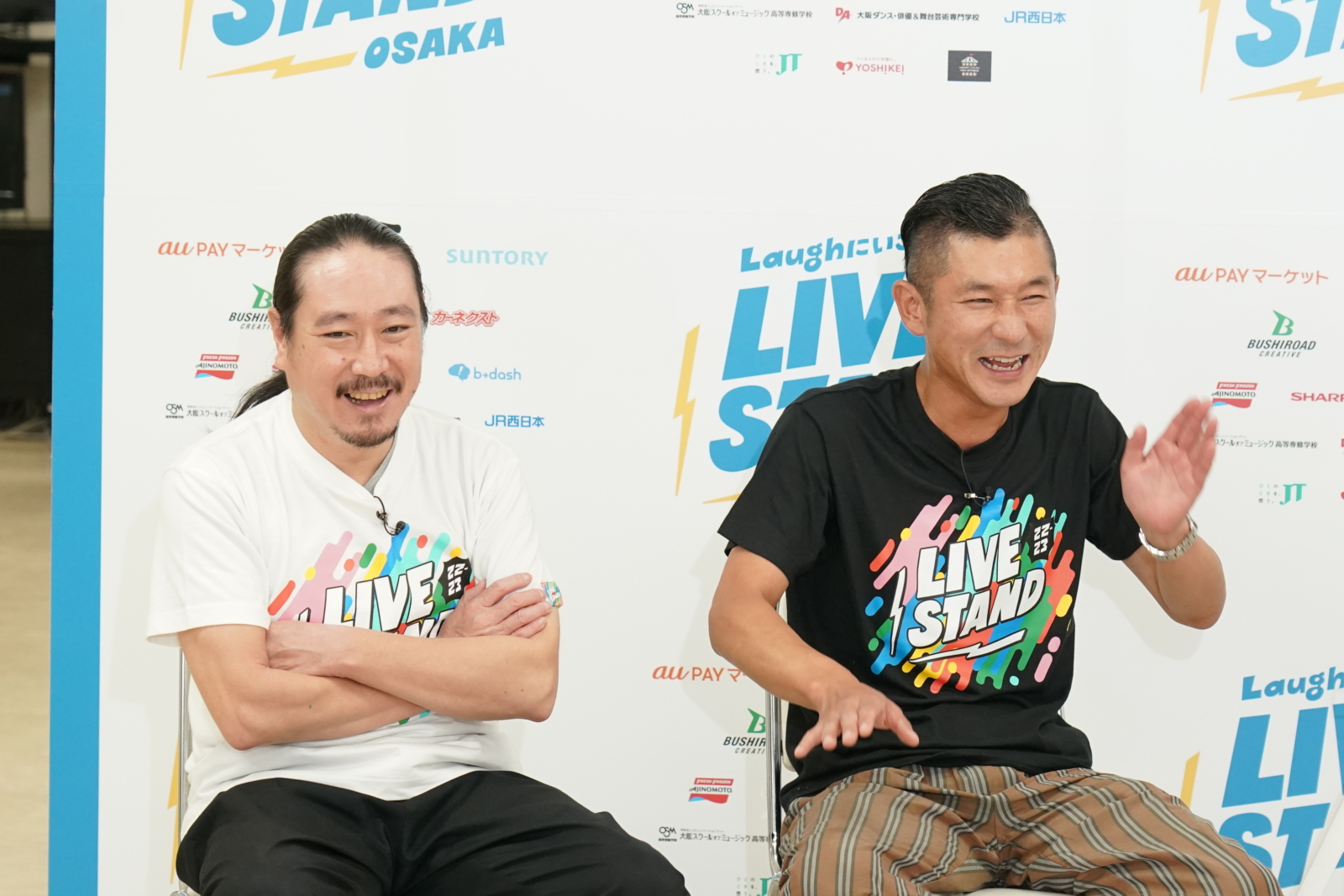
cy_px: 448
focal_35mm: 126
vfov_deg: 10.9
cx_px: 672
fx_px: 4704
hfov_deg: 16.3
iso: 3200
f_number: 5
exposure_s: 1/200
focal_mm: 84
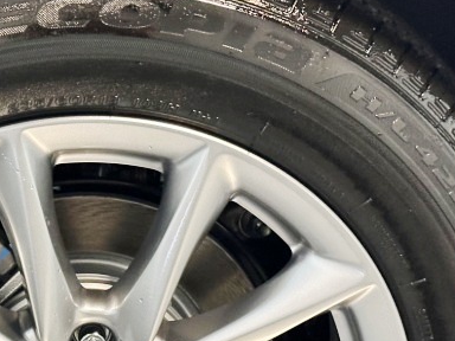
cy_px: 354
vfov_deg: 11.4
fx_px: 1682
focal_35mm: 128
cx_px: 75
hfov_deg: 15.3
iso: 400
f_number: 1.78
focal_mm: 6.86
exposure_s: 1/30
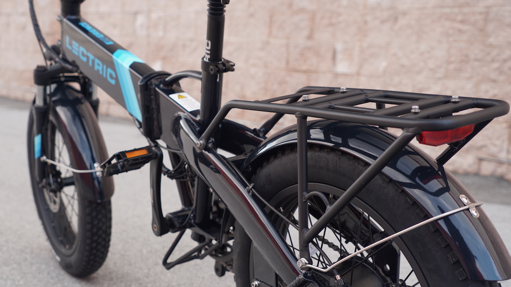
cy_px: 164
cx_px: 226
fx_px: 691
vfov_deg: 23.5
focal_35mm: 51
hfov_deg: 40.5
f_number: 3.2
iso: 125
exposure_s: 1/50
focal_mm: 28
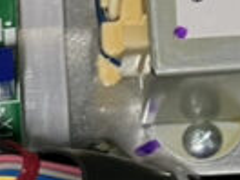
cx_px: -351
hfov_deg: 8.3
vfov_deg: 6.7
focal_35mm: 218
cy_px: 302
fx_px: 1511
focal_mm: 3.99
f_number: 1.8
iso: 80
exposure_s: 1/66
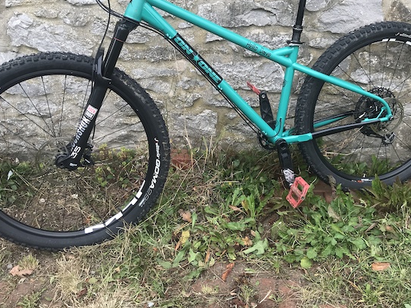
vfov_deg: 35.1
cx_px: 242
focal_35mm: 41
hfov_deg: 45.6
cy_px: 141
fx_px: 487
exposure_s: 1/467
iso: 20
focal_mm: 3.99
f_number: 1.8
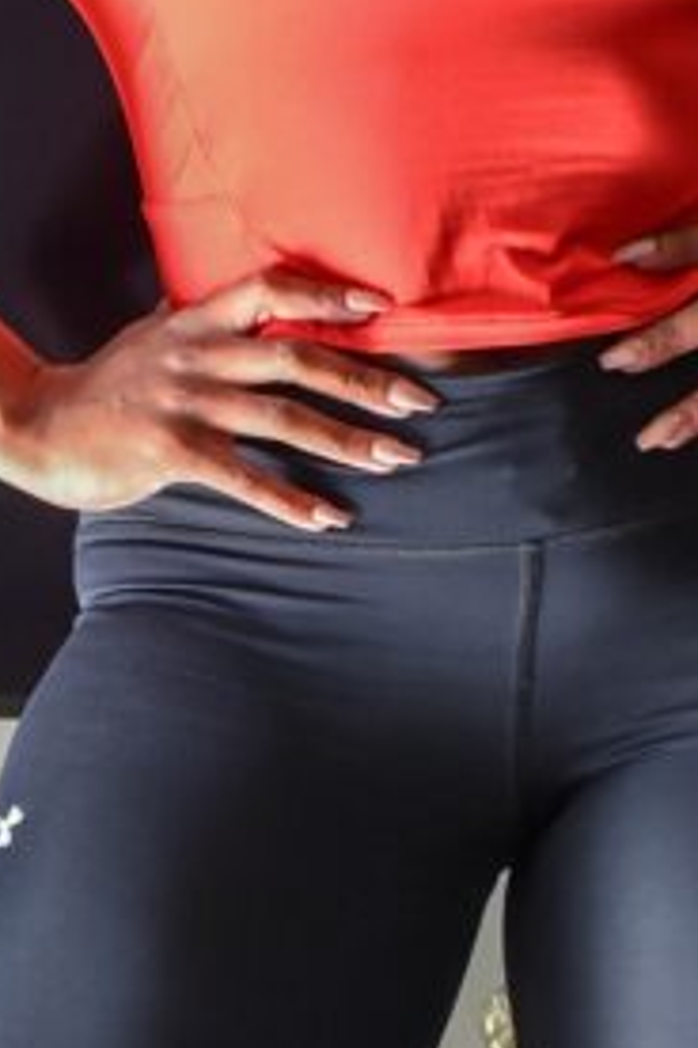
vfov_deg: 12.4
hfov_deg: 8.3
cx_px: 157
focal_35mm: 165
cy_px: 615
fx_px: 4798
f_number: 4.5
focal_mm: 38
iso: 1000
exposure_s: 1/80
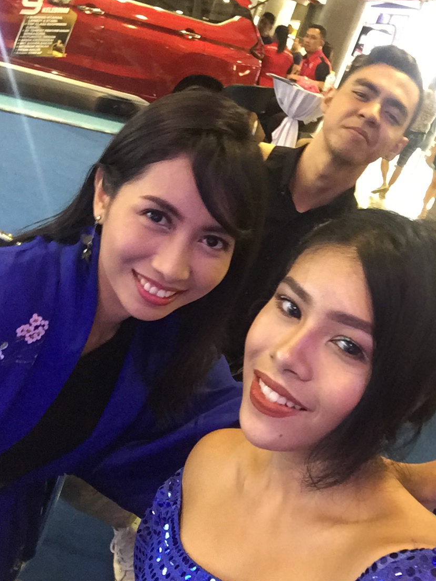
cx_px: 244
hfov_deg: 39.6
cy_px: 293
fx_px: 604
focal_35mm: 36
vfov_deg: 51.3
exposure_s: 1/17
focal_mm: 2.65
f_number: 2.2
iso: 320
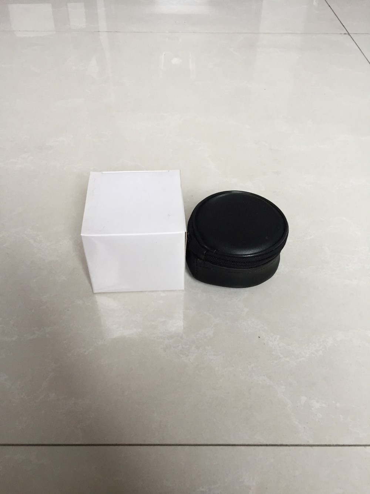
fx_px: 413
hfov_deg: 48.2
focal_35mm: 29
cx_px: 185
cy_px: 247
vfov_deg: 61.7
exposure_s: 1/33
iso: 64
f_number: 2.2
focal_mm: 4.15
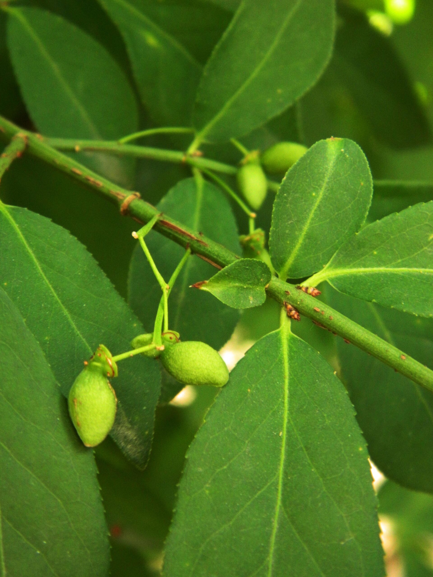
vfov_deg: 19.1
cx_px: 216
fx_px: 1718
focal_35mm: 103
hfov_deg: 14.4
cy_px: 288
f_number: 4.5
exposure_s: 1/40
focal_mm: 18.6
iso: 400
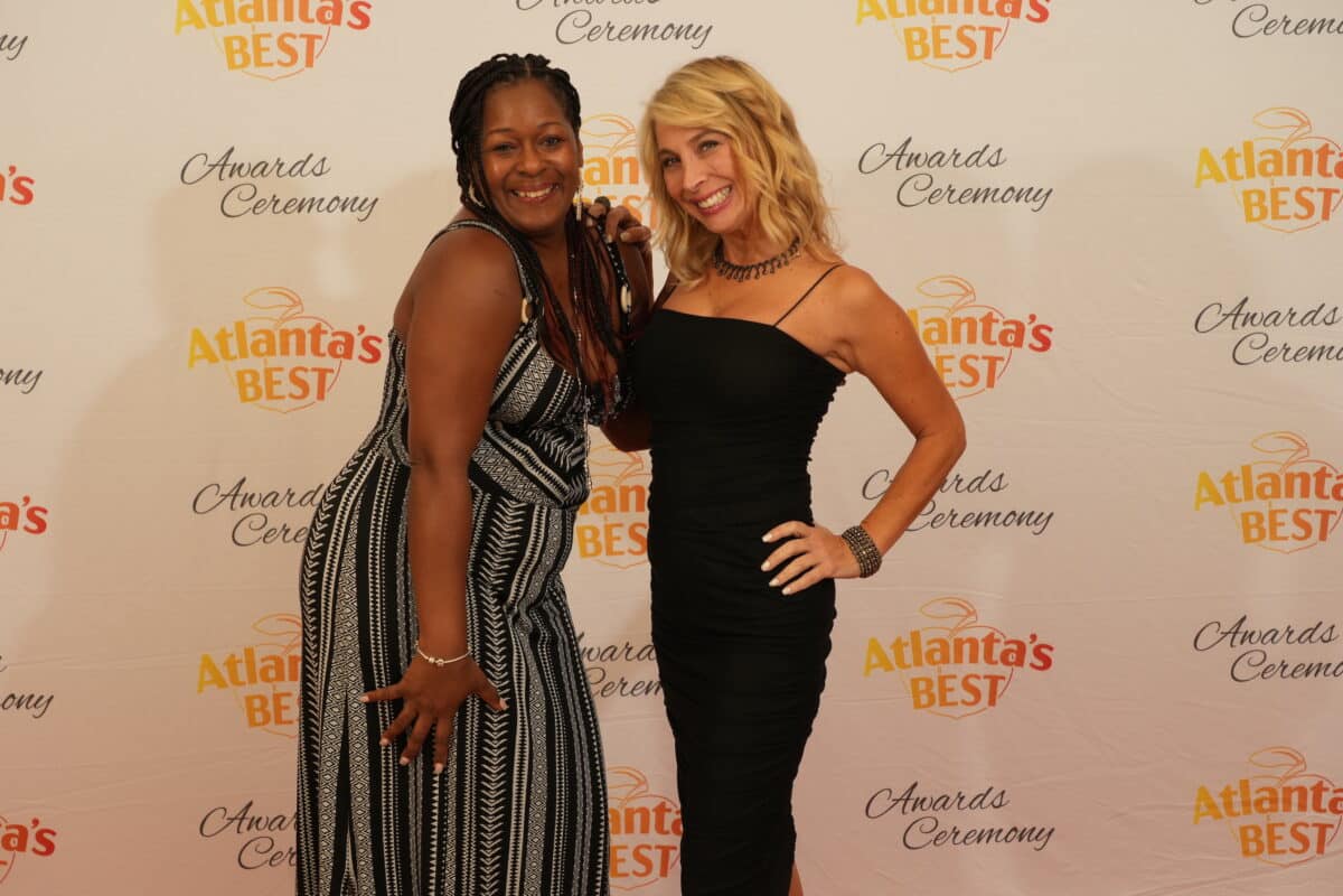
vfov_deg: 24.2
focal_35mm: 56
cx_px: 672
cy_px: 448
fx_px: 2089
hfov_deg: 35.6
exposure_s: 1/125
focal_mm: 56
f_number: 6.3
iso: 500
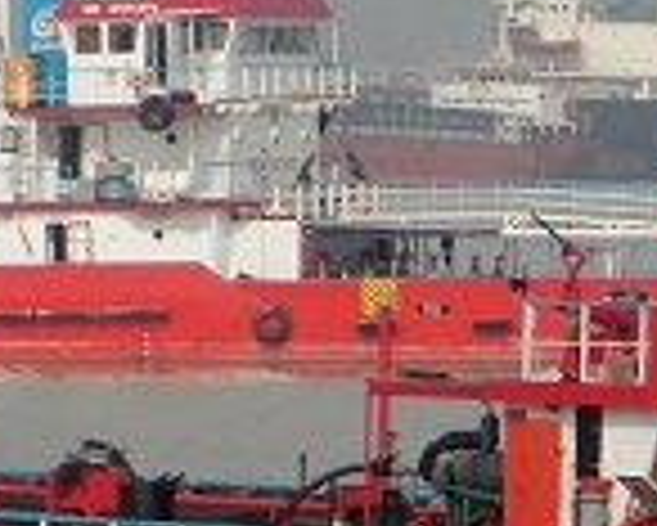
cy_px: 486
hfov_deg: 2.2
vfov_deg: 1.7
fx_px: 17492
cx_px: 364
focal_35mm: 899
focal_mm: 29.9
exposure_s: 1/500
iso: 80
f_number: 5.3
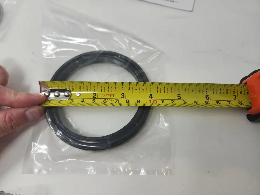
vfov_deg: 58.9
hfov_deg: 73.9
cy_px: 98
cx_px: 130
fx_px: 173
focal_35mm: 23
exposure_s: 1/180
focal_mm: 5.4
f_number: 1.8
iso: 40
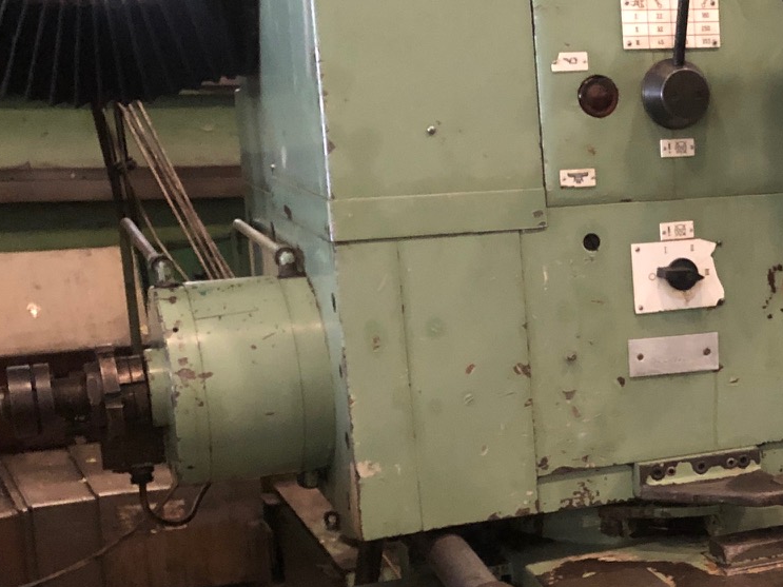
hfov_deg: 23.5
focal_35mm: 76
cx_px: 937
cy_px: 392
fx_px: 1719
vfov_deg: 19.3
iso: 160
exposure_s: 1/4
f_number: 1.8
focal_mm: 4
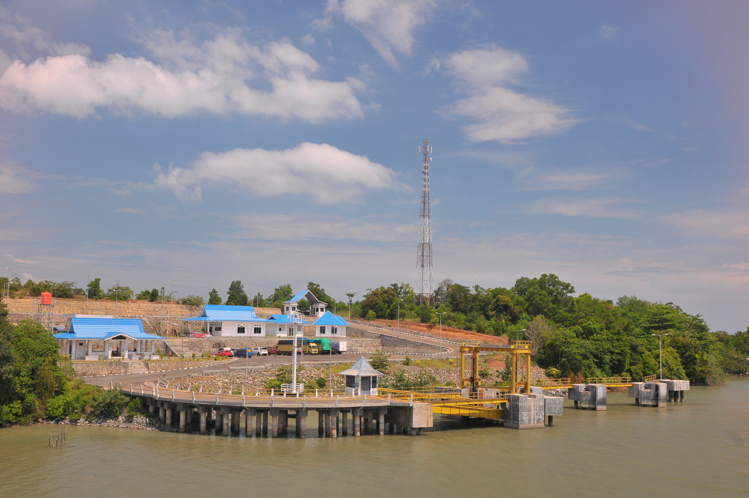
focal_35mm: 39
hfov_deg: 49.6
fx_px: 810
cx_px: 374
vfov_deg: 34.1
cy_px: 249
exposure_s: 1/320
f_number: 9
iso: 200
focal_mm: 26
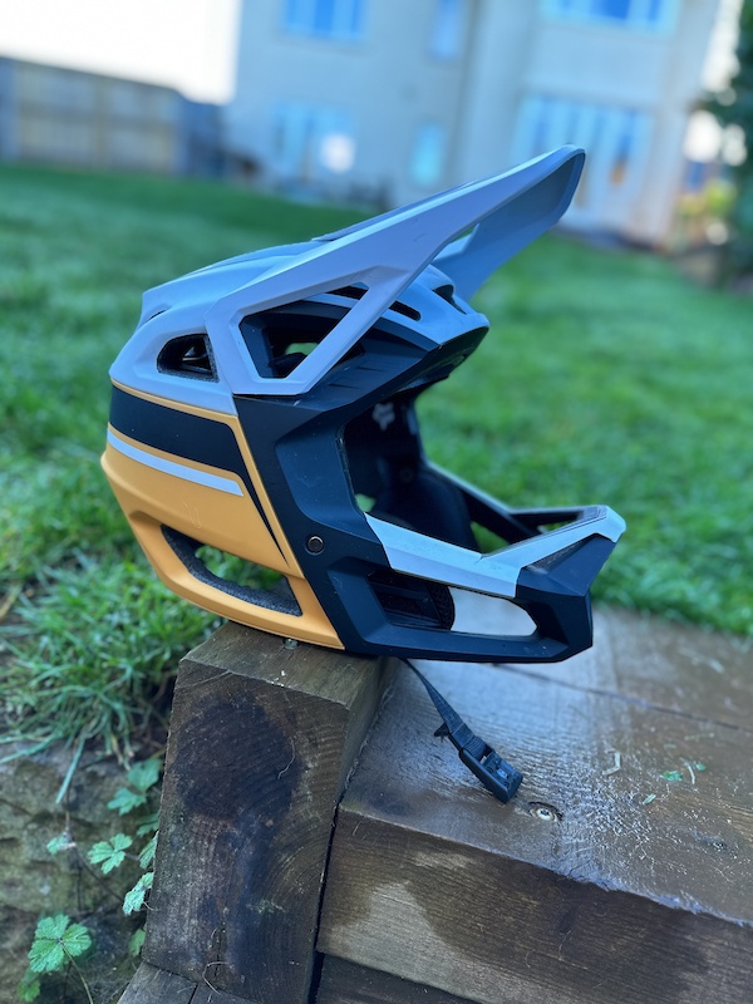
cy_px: 502
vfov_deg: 71.6
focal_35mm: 24
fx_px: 696
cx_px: 376
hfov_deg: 56.8
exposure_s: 1/167
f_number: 1.78
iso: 64
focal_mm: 6.86
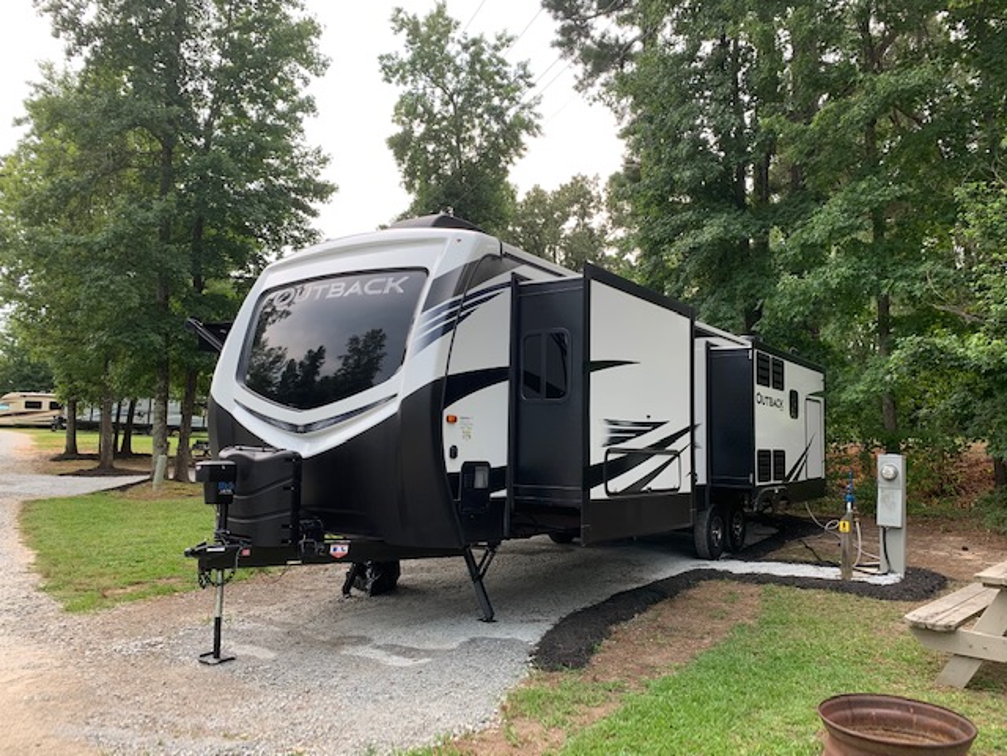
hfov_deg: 67.3
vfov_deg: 53.1
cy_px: 378
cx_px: 504
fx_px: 756
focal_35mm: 26
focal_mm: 4.25
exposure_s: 1/121
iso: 40
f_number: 1.8
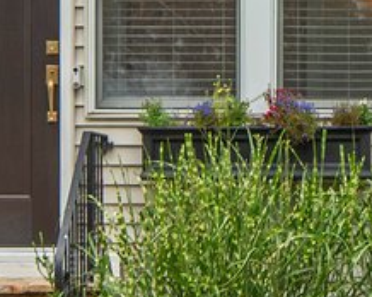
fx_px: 1749
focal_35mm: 159
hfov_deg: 12.0
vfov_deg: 9.1
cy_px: -312
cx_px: 375
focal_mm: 18
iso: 400
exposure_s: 1/200
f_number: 7.1
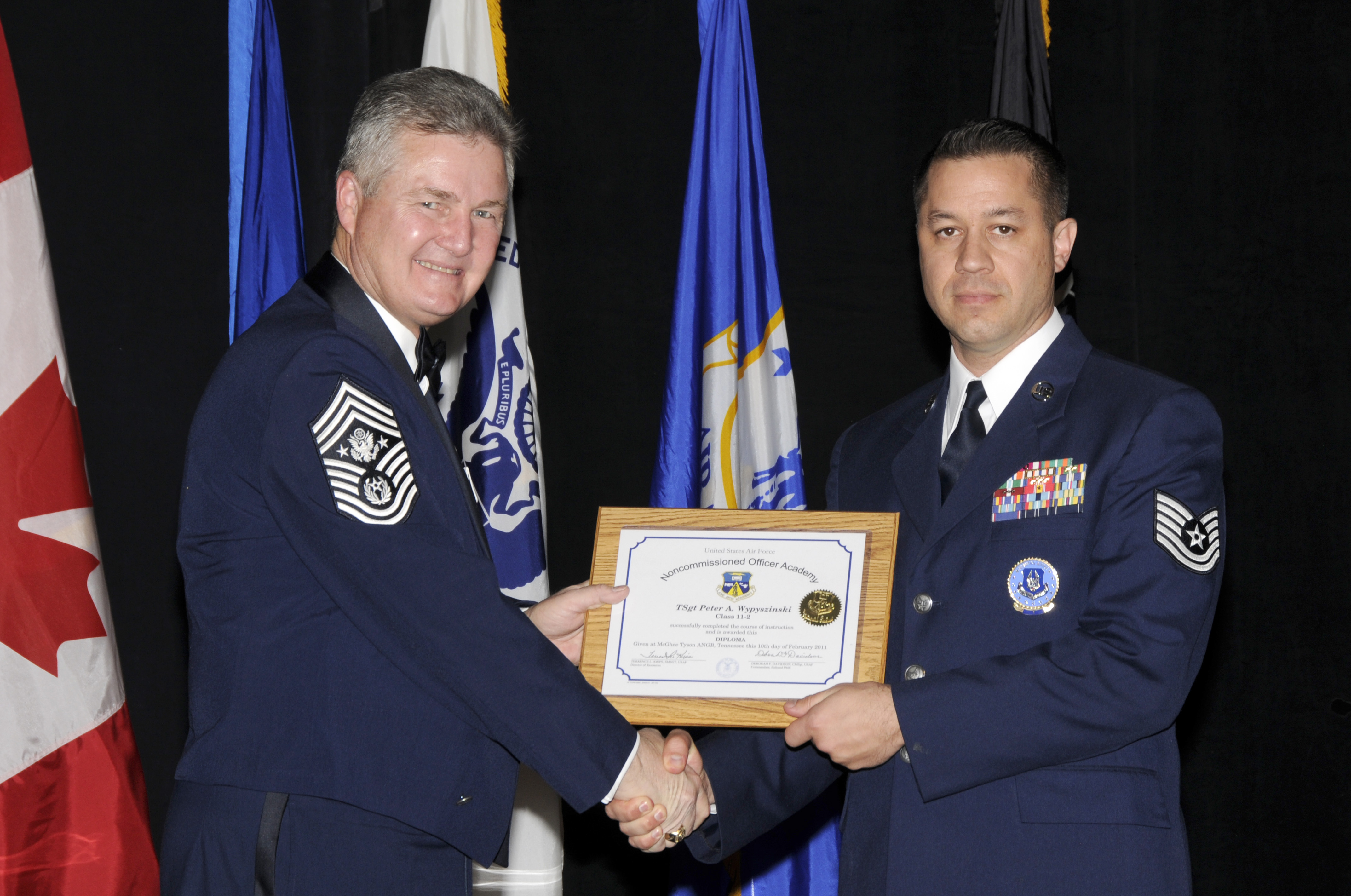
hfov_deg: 15.2
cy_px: 448
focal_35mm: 135
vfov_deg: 10.1
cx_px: 676
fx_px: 5058
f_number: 11
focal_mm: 90
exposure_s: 1/60
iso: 200
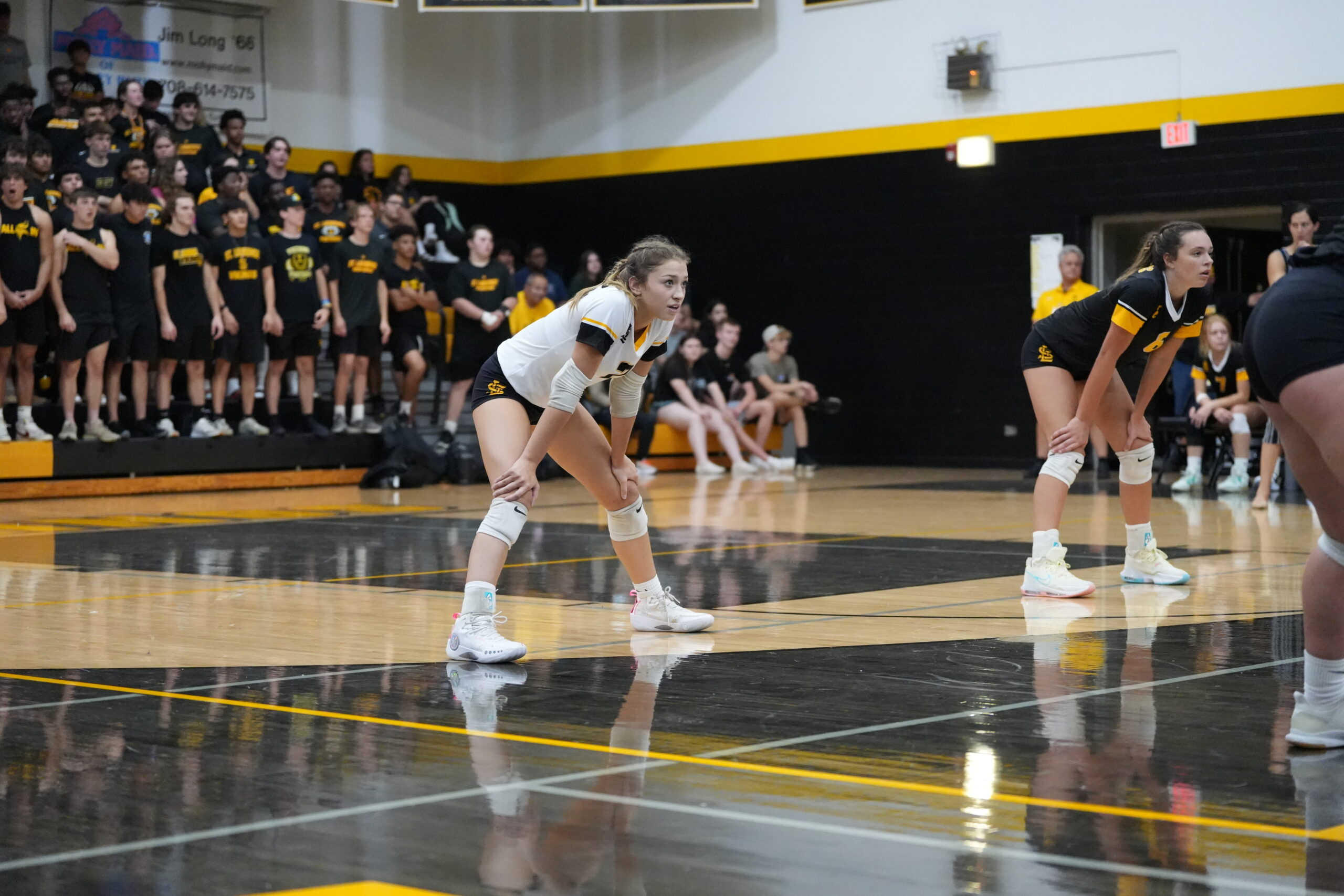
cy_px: 448
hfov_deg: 28.8
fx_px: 2613
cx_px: 672
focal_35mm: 70
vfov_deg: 19.5
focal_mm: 70
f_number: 2.8
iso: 12800
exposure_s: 1/1000
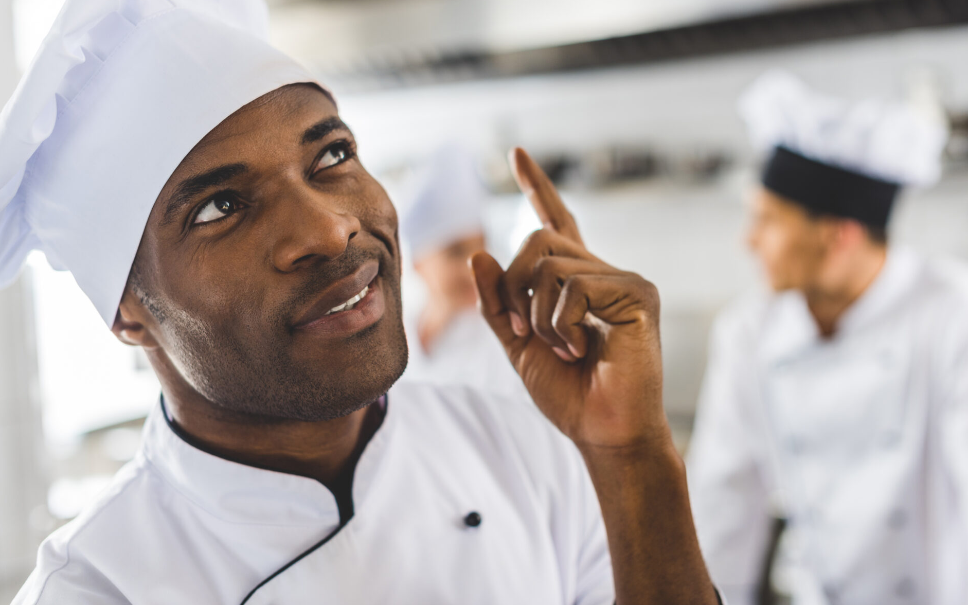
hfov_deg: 38.9
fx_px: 1372
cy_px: 277
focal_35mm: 52
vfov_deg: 24.9
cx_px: 488
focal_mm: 50
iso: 160
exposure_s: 1/200
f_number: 2.8
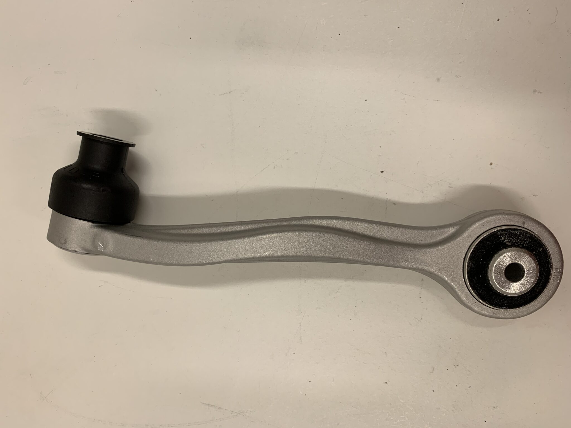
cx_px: 286
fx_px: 429
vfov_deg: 53.1
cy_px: 214
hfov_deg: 67.3
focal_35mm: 26
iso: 40
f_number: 1.8
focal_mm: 4.25
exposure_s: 1/100
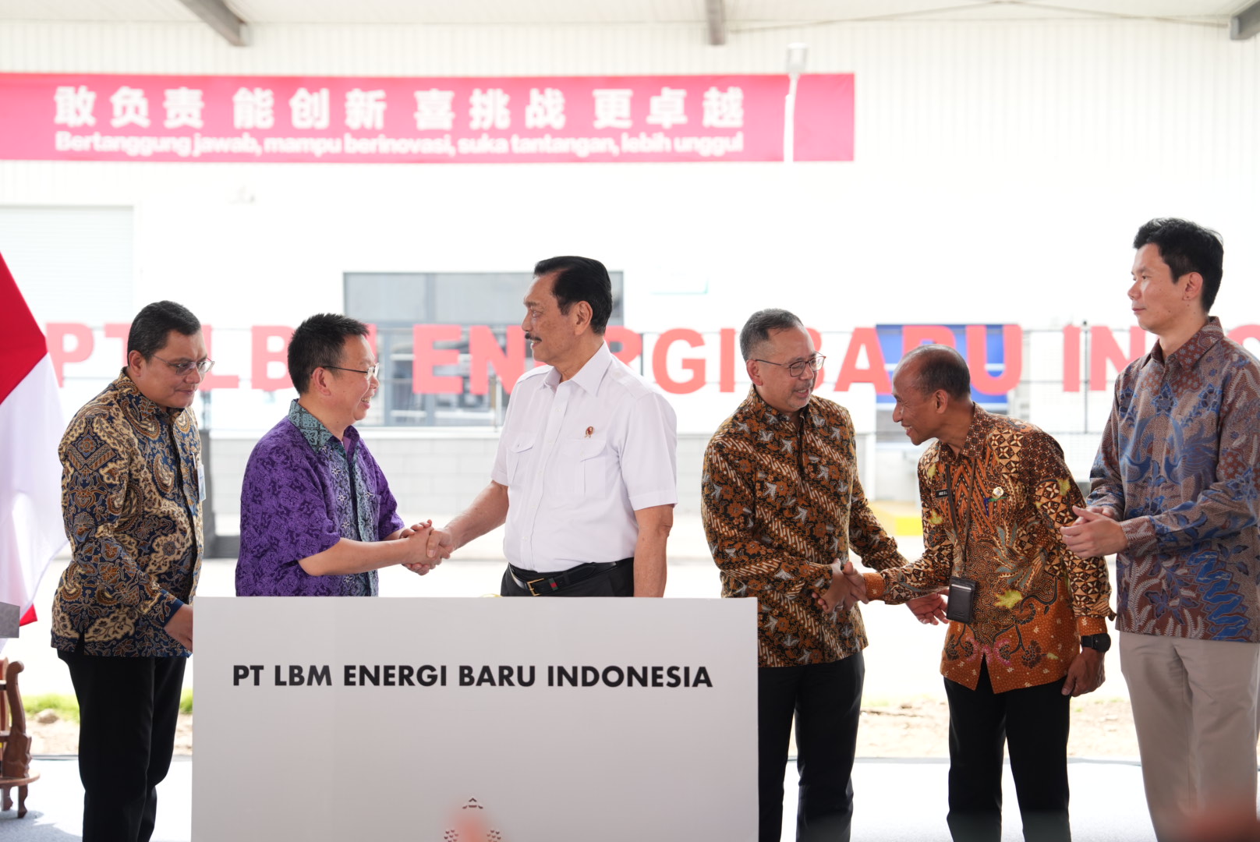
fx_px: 1996
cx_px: 630
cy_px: 421
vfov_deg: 23.8
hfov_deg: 35.0
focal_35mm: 57
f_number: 2.8
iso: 500
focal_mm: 57
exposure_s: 1/640
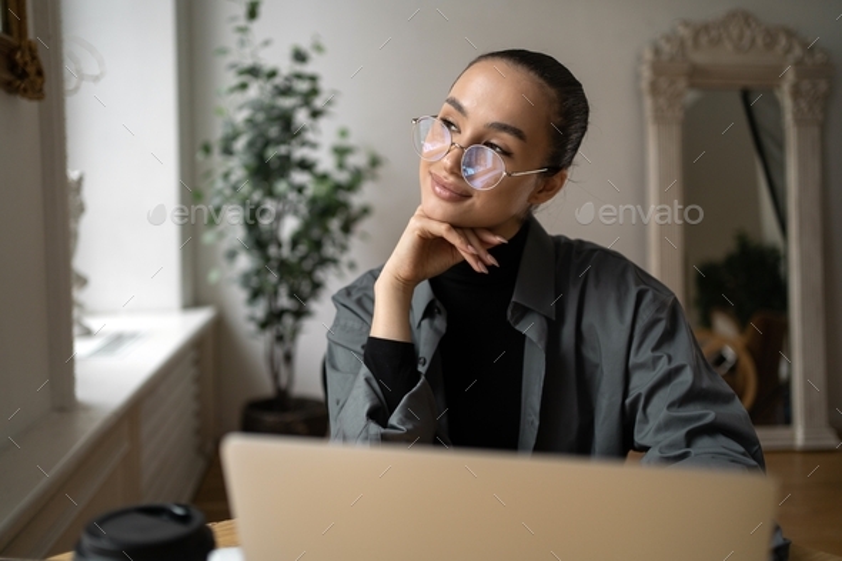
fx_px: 818
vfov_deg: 37.8
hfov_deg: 54.4
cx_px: 421
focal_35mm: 35
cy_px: 280
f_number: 2
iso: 250
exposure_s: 1/250
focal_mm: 35
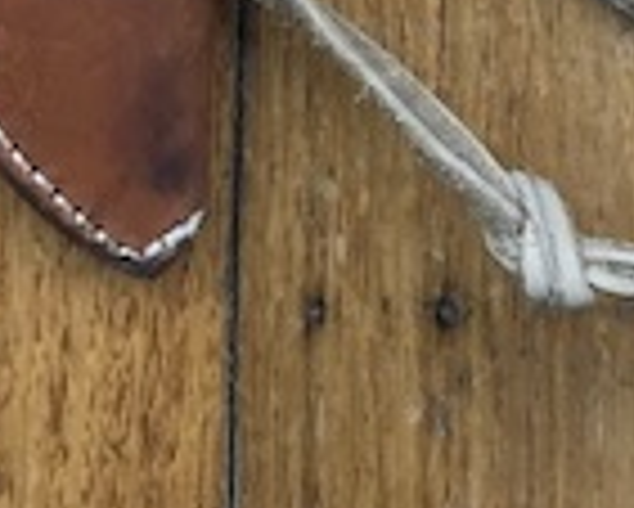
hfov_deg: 17.3
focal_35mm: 110
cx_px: 97
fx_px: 2065
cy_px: -735
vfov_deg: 11.5
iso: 80
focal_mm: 3.99
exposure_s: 1/15
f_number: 1.8
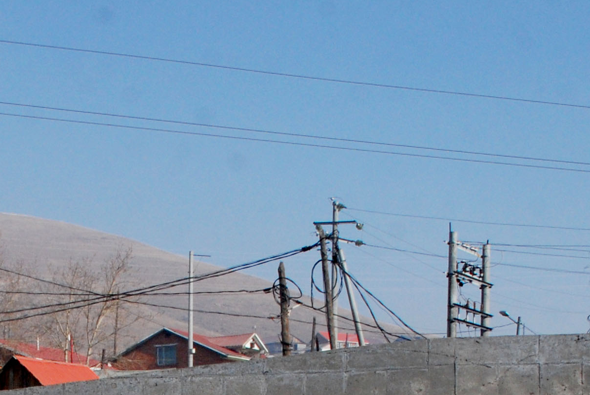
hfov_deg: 21.0
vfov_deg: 13.6
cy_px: 568
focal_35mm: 96
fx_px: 1575
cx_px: 145
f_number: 10
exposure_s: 1/500
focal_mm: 20
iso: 400
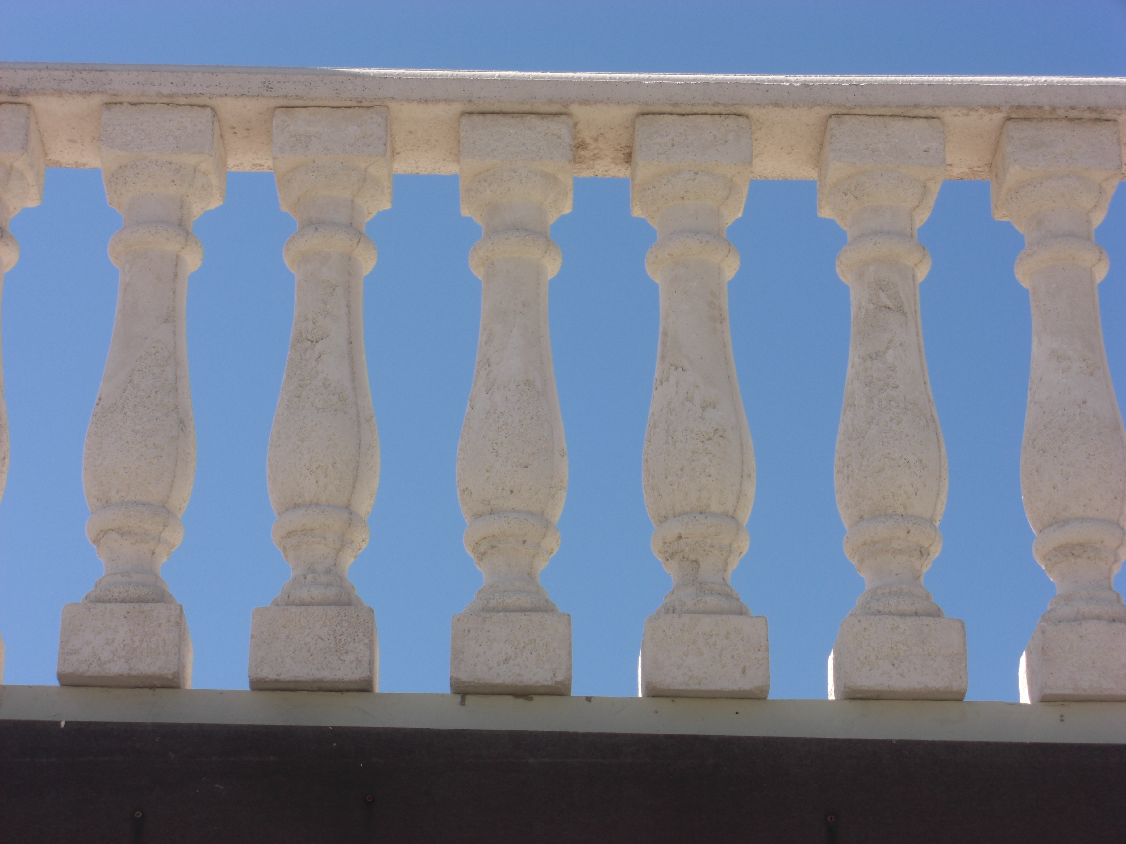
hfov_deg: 17.3
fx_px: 3708
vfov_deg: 13.0
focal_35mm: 114
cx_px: 563
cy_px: 422
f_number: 7.4
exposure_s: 1/250
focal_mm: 23.7
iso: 80
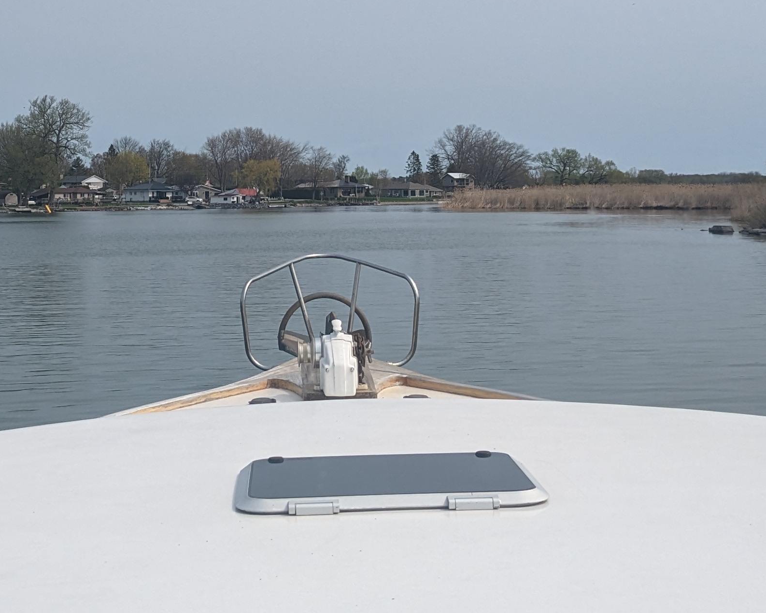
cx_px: 267
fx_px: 1519
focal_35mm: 67
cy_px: 76
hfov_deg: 28.2
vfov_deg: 22.3
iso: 65
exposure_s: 1/2128
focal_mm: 4.38
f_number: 1.73
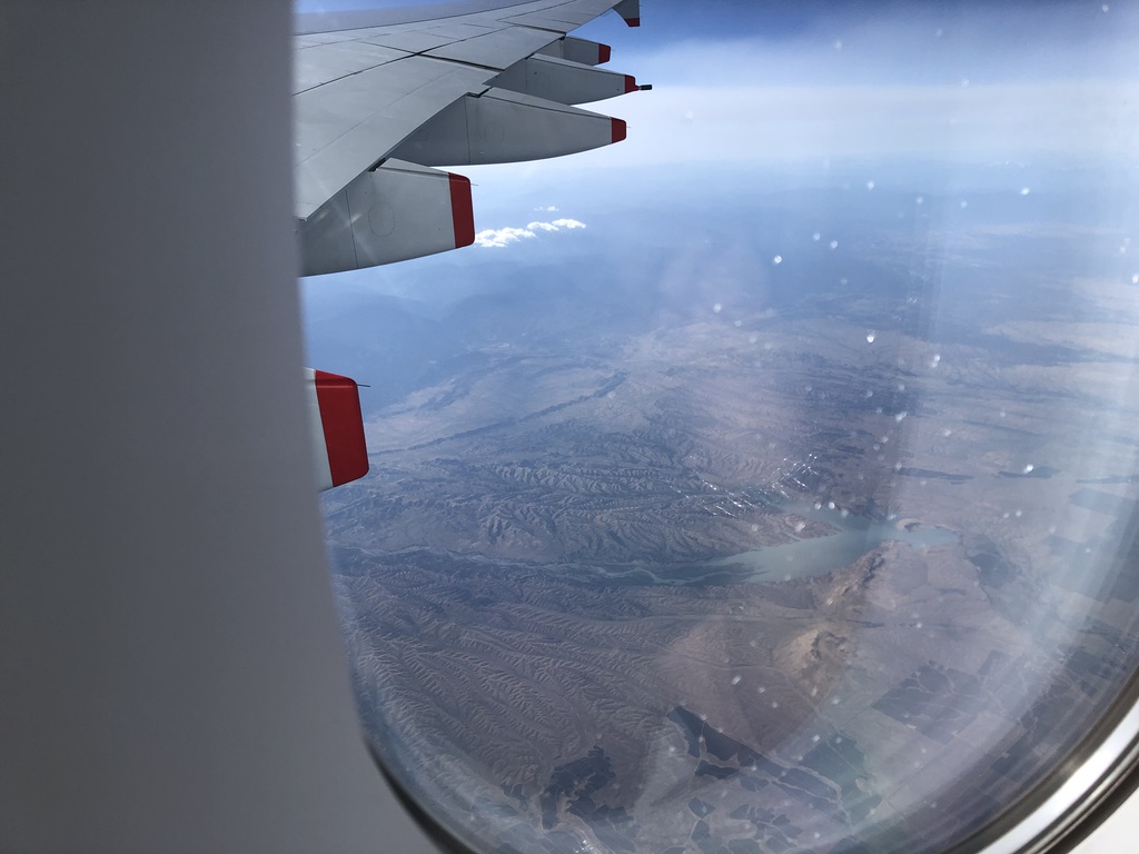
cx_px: 570
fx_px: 921
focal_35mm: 28
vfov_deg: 49.7
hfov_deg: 63.4
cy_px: 427
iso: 20
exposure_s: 1/2525
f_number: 1.8
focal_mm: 4
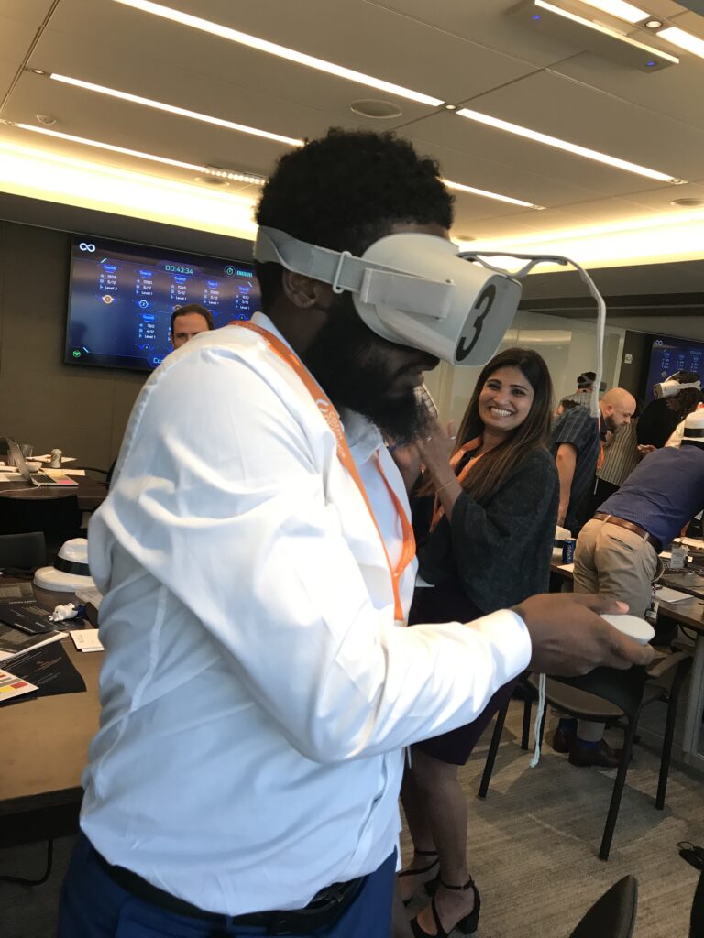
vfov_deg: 63.4
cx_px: 352
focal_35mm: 28
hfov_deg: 49.7
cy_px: 469
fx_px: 759
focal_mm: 3.99
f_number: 1.8
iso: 32
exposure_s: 1/30
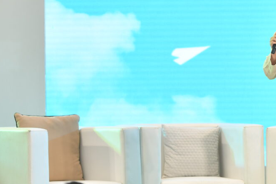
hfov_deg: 6.3
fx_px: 2506
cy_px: 59
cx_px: 305
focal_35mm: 327
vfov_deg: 4.2
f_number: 2.8
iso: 320
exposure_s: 1/200
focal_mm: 140
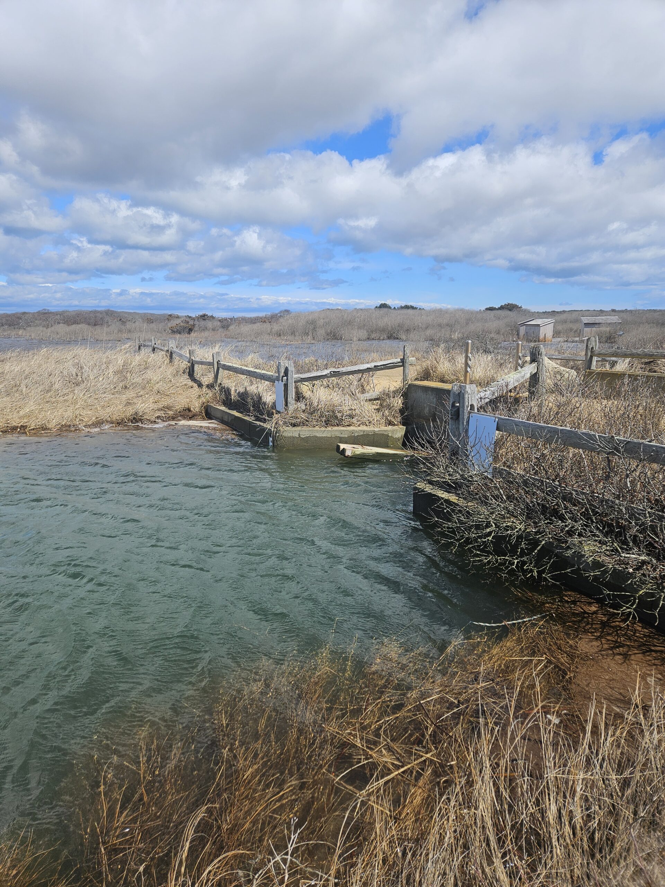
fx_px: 589
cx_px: 332
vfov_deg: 73.9
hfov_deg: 58.9
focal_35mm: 23
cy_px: 444
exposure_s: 1/2378
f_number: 1.8
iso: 25
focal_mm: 5.4
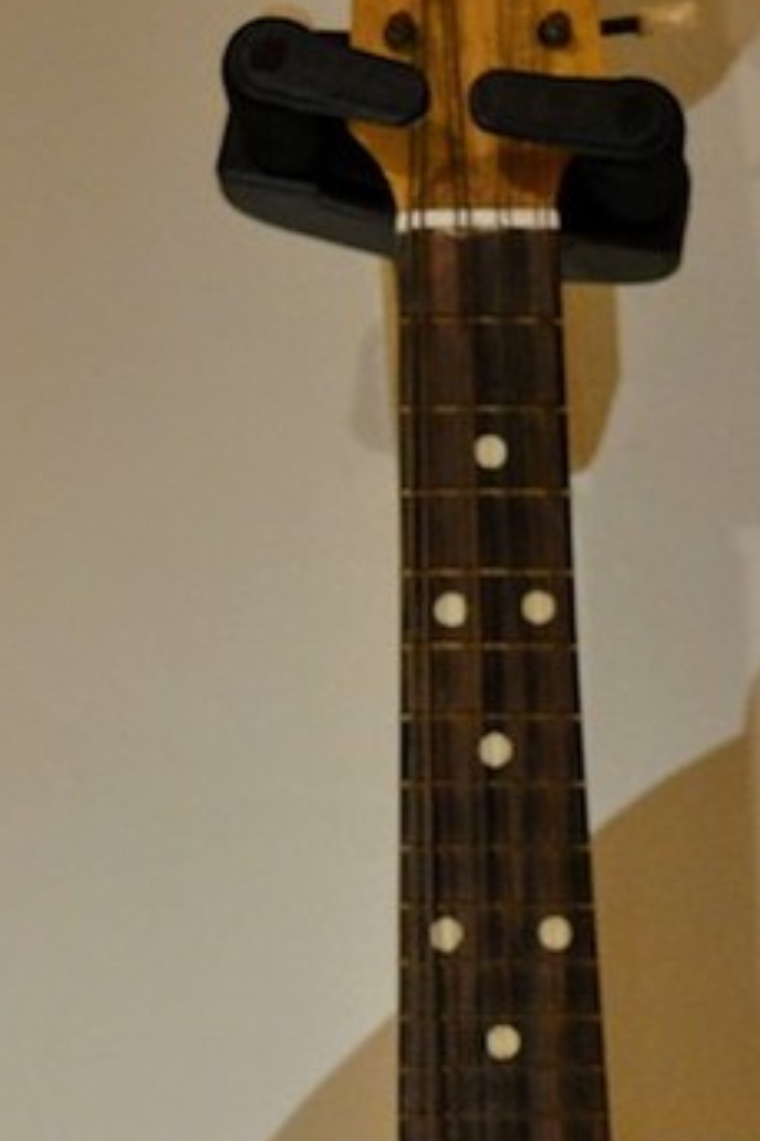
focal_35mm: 125
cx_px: 460
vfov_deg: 16.3
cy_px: 909
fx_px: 3962
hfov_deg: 11.0
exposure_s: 1/25
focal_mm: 28
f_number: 4.5
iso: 1600
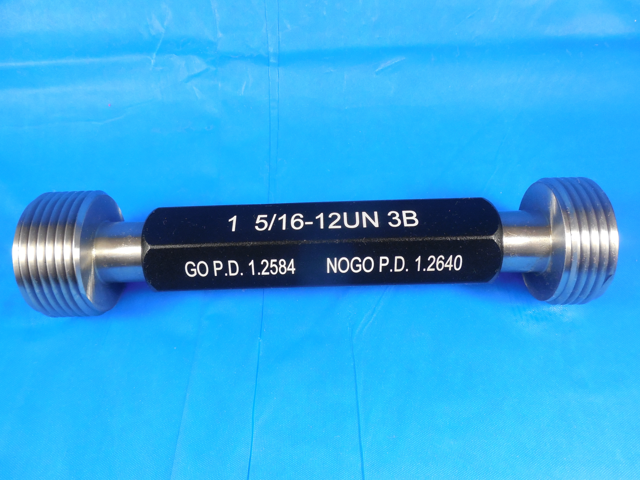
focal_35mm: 26
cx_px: 310
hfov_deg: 67.3
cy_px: 231
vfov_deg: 53.0
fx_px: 481
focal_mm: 4.5
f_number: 3.3
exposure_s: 1/30
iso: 400
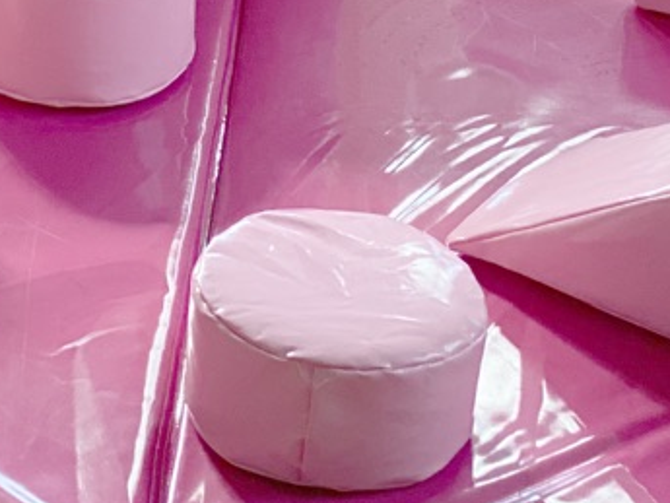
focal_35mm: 193
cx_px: -29
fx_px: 3737
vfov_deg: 7.5
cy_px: -353
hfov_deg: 10.2
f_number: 2
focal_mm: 6
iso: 64
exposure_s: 1/122
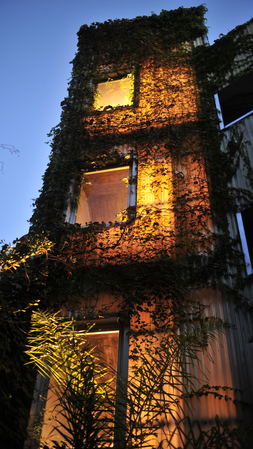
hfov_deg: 32.0
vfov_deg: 54.0
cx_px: 122
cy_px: 226
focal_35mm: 37
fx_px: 441
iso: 500
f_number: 2
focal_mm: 35
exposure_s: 1/5
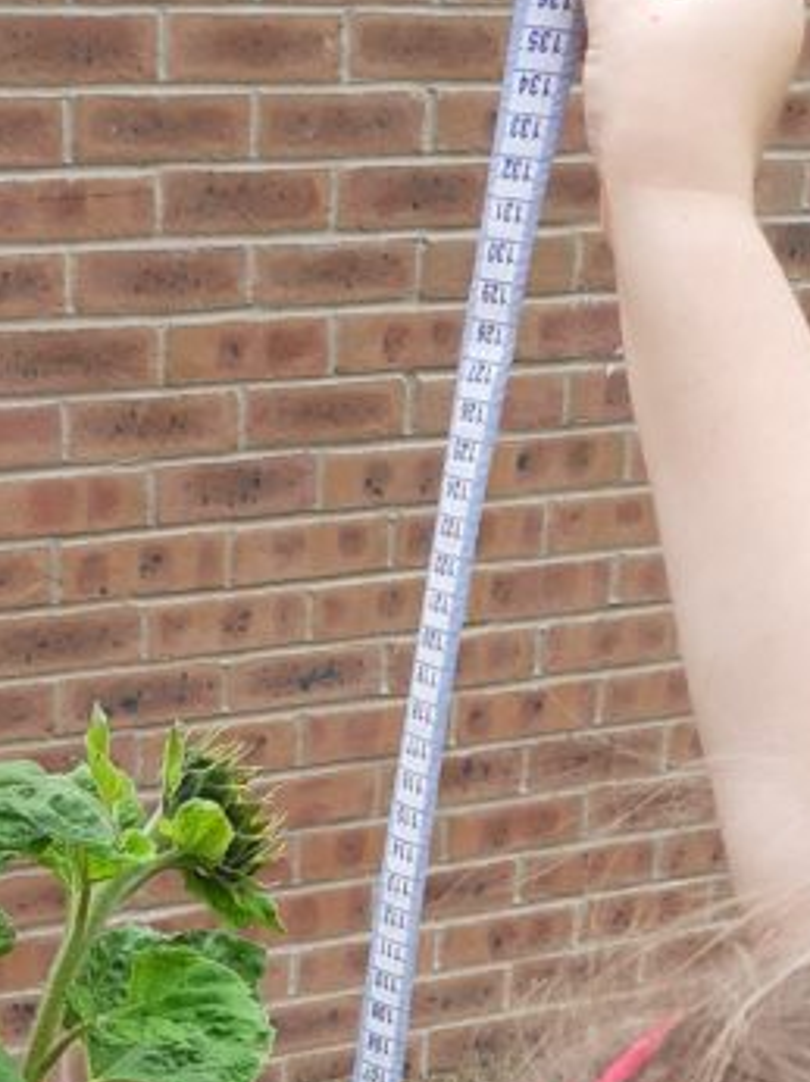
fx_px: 2499
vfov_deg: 22.1
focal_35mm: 80
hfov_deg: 18.3
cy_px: 1379
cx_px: 188
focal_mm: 3.6
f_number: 1.9
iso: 40
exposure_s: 1/293
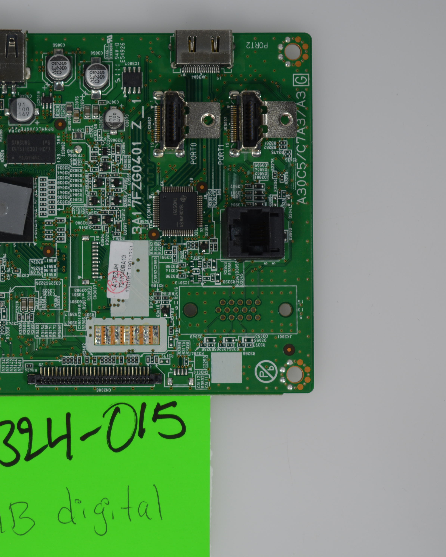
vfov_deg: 16.5
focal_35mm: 117
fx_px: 1926
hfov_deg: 13.1
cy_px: 280
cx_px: 58
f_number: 5.6
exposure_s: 1/60
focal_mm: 55
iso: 160
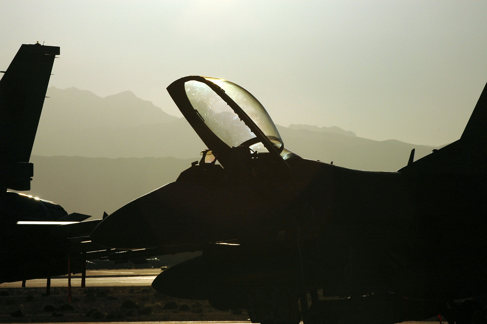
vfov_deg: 4.6
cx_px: 244
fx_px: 4055
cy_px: 162
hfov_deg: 6.9
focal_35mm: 300
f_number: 14
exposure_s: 1/3200
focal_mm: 200
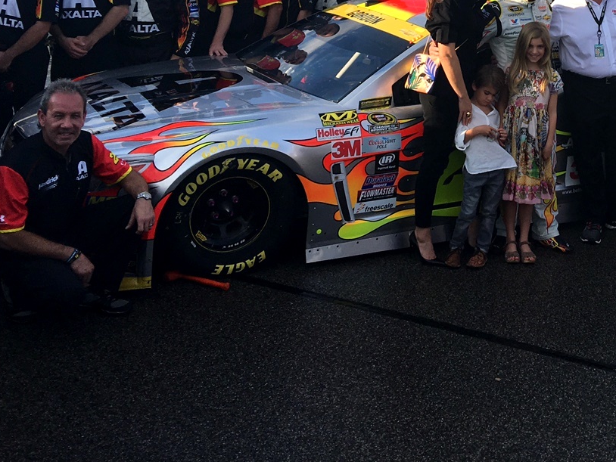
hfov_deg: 32.4
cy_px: 14
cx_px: 534
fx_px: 1015
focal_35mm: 57
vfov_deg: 24.6
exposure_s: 1/927
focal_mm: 4.15
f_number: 2.2
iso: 25
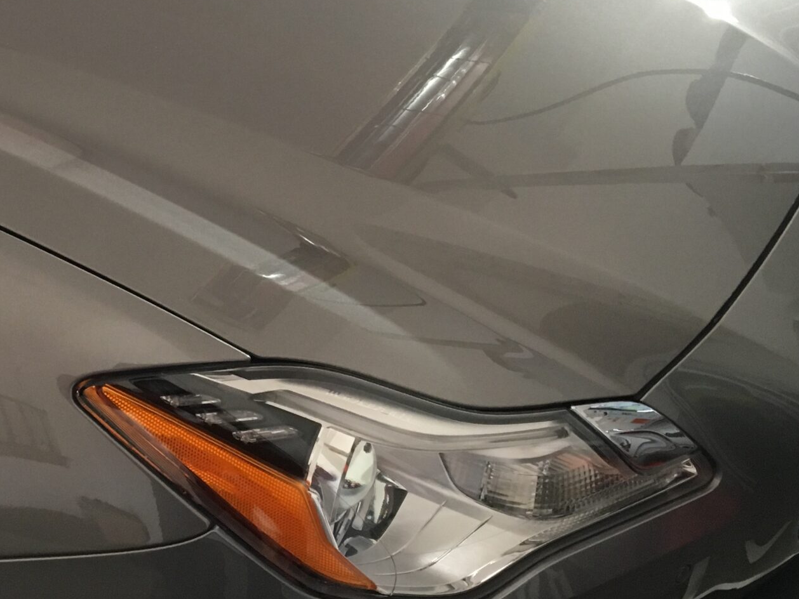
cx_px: 233
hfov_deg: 32.3
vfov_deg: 24.8
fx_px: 1362
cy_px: 245
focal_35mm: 59
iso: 125
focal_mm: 4.15
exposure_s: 1/30
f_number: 2.2
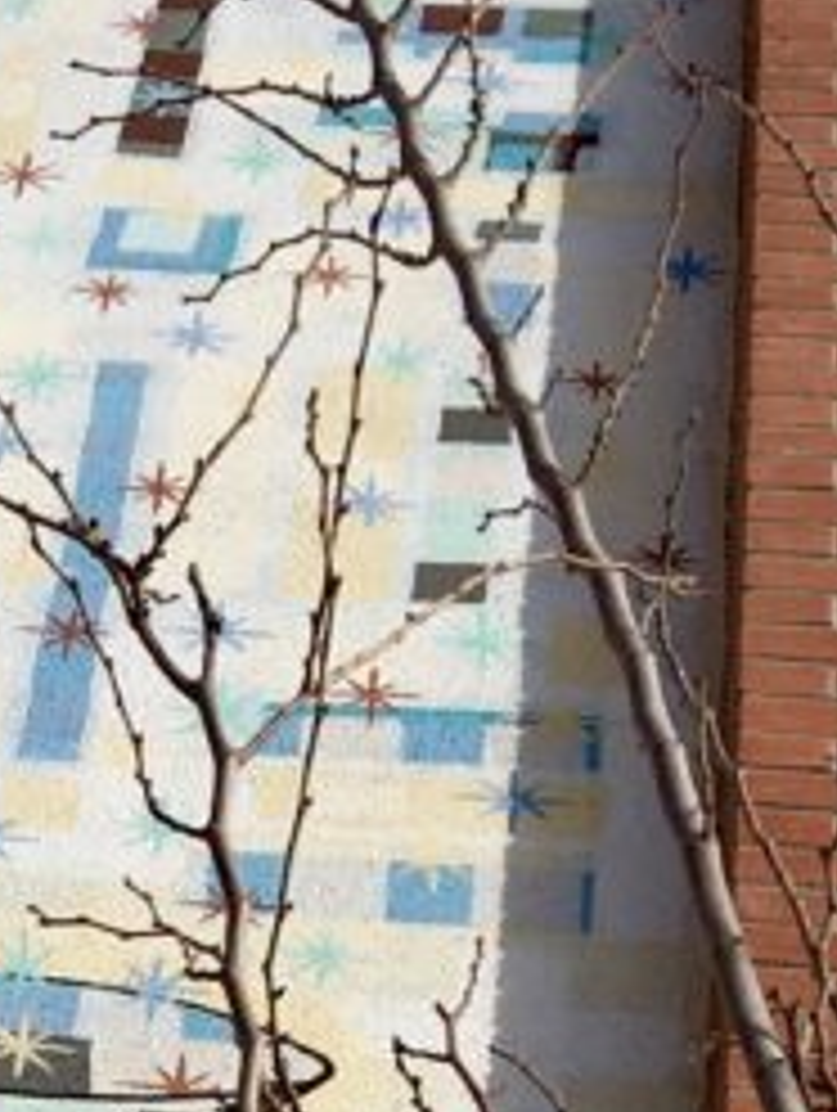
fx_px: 4373
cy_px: 1841
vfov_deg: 13.4
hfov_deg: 10.1
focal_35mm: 136
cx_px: -846
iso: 25
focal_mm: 4.15
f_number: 2.2
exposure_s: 1/2079
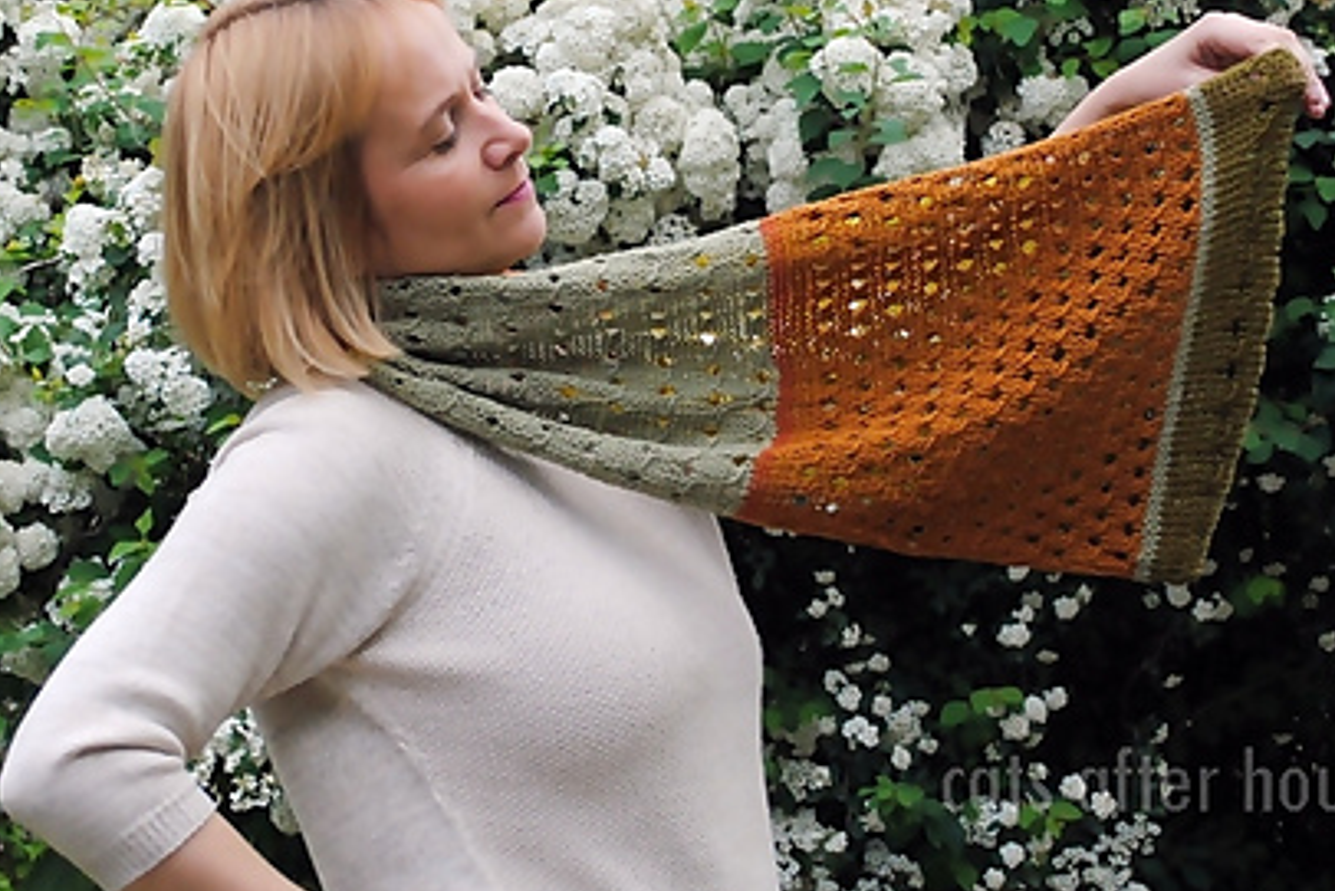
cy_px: 437
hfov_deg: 31.9
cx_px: 668
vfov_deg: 21.6
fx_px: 2337
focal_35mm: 63
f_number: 5
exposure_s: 1/500
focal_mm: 34
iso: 280
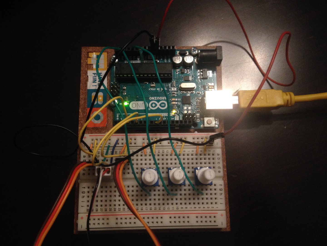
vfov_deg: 40.7
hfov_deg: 52.6
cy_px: 123
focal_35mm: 35
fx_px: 331
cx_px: 164
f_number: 2.4
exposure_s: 1/20
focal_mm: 4.28
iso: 200
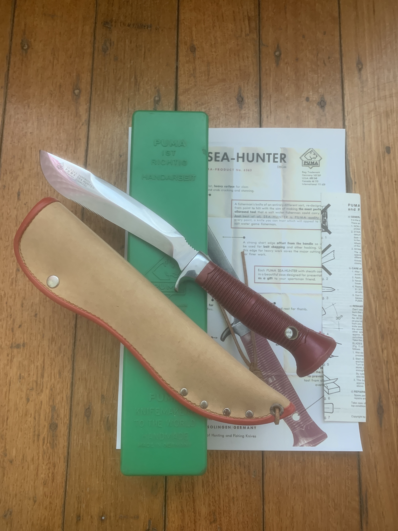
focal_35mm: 26
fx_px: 399
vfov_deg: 67.3
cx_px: 199
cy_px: 266
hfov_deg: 53.1
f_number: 1.8
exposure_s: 1/60
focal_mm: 4.25
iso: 250
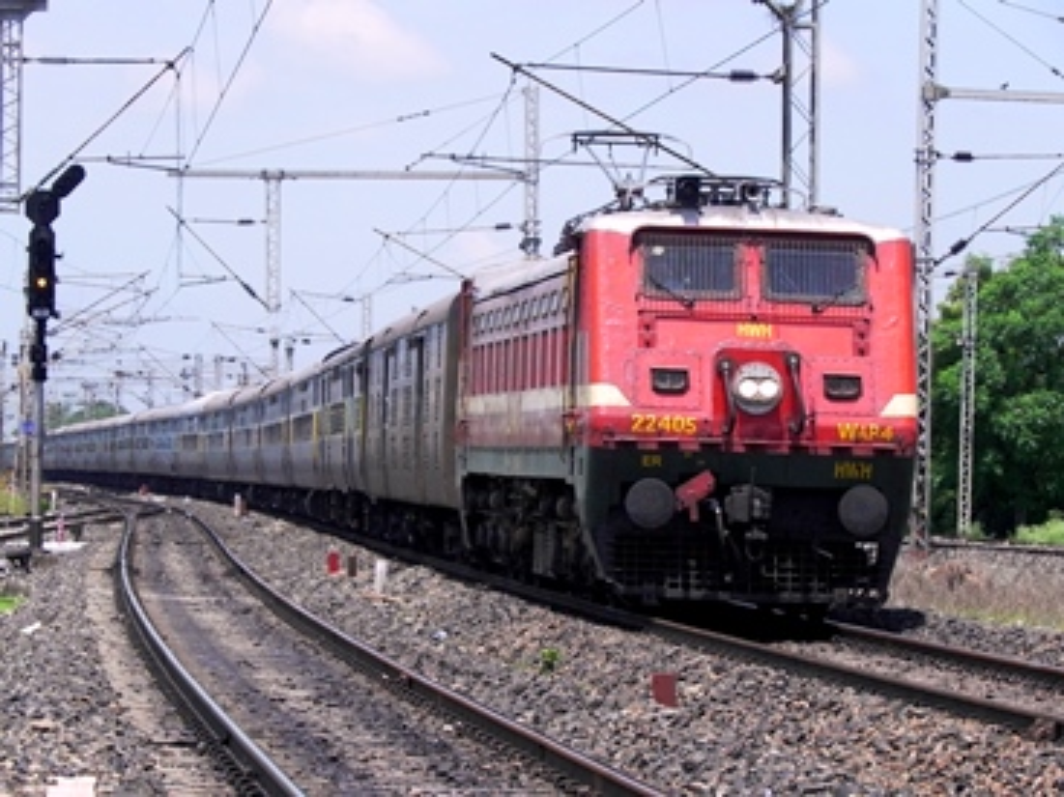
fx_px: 5654
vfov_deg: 8.1
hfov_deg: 10.8
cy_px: 398
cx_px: 532
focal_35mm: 184
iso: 160
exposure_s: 1/546
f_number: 5.6
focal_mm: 32.7
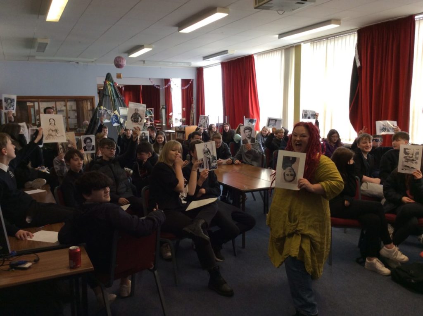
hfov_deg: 56.9
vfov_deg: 44.1
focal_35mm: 32
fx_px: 390
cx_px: 212
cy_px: 158
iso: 32
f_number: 2.4
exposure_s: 1/25
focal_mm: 3.3
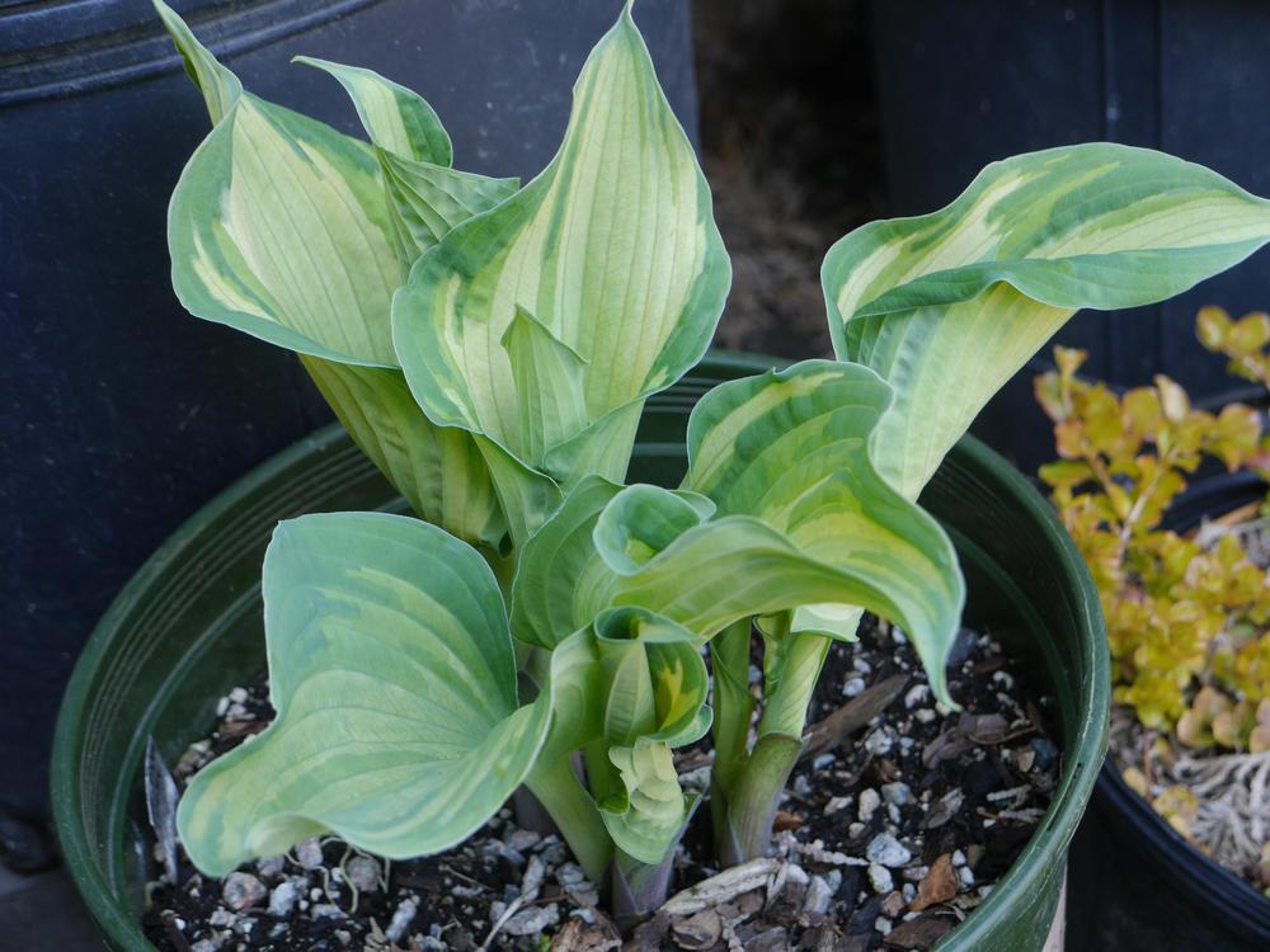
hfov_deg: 21.8
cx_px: 635
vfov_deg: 16.4
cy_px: 476
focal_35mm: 90
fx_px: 3302
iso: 400
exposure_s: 1/60
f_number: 5.6
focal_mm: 45
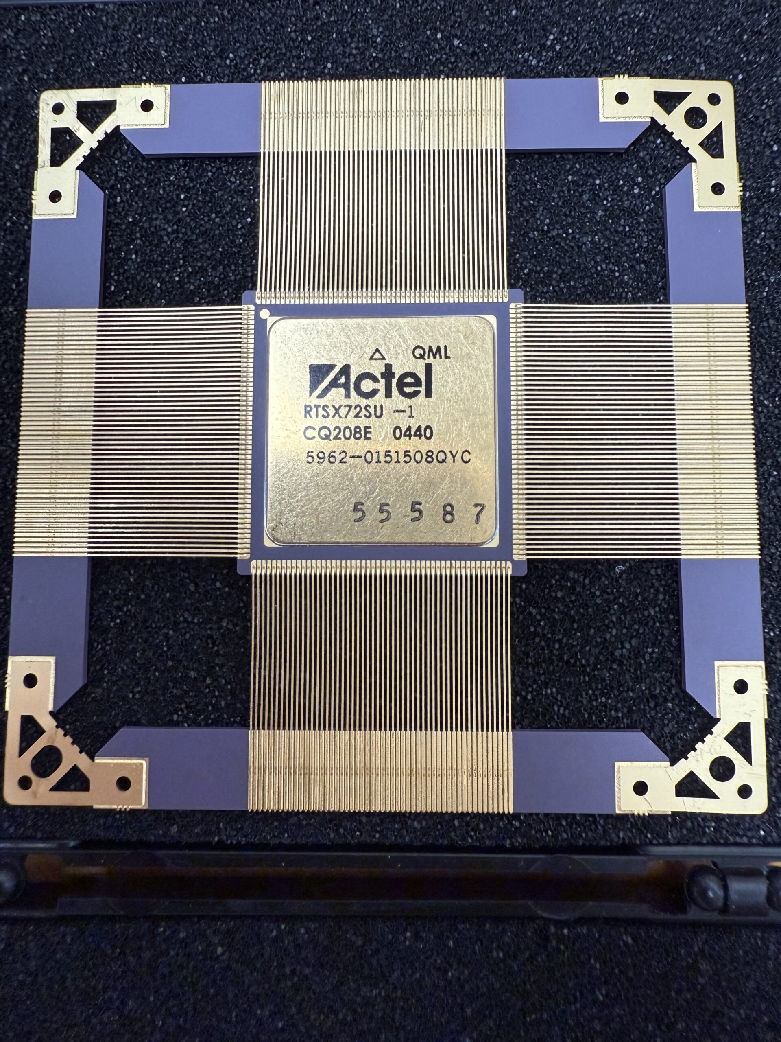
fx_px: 722
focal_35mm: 24
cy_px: 521
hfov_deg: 56.8
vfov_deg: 71.6
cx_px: 390
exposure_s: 1/120
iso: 320
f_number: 2.2
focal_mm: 2.22
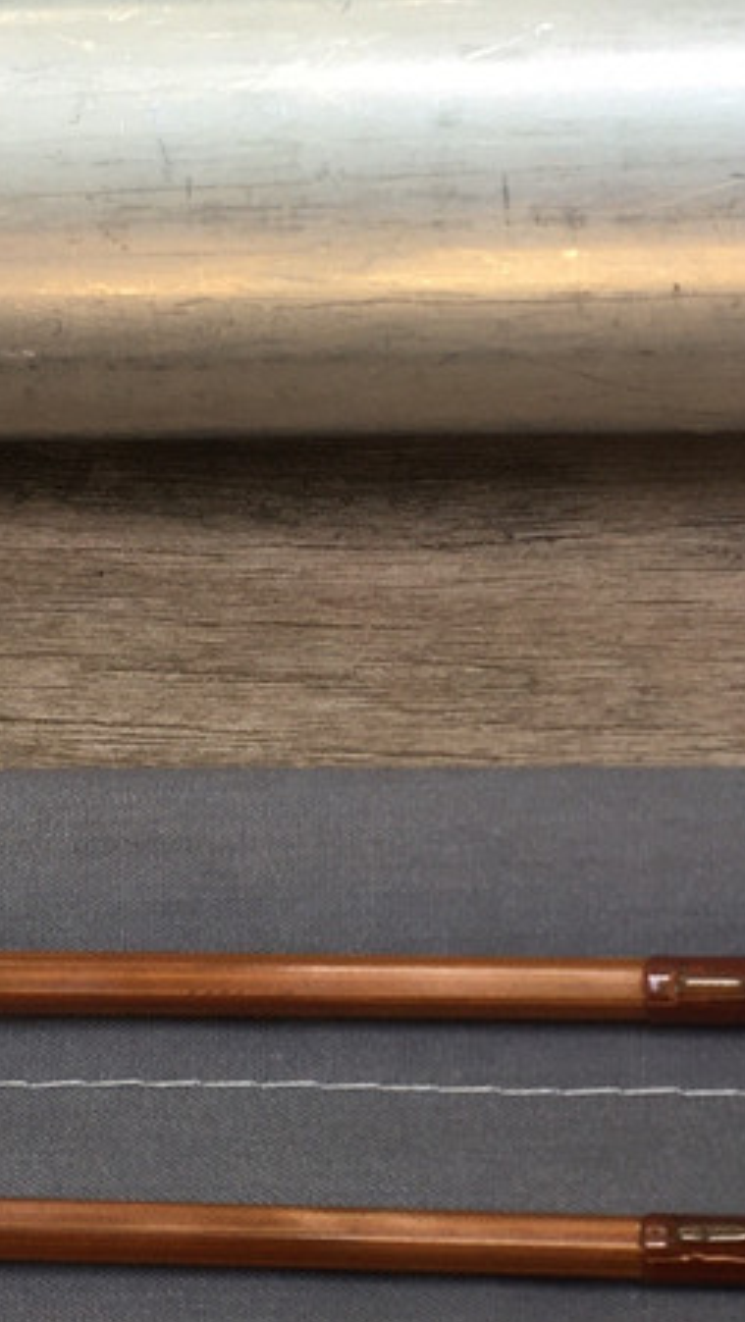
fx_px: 2630
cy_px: 821
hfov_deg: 16.0
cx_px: 596
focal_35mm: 75
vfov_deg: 28.1
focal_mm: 4.15
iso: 40
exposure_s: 1/120
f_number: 2.2
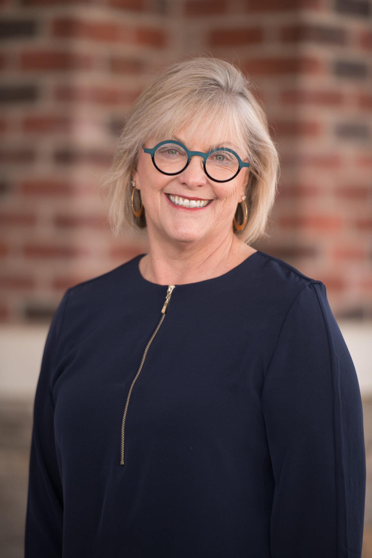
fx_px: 3100
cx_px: 186
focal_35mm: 200
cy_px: 279
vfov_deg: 10.3
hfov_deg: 6.9
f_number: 3.2
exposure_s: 1/640
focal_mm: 200
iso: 400
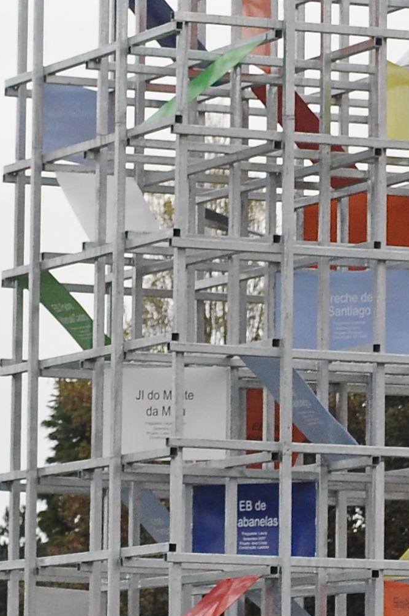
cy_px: 201
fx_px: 4765
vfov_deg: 7.4
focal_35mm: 279
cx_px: 126
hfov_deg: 4.9
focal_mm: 45
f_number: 5.3
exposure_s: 1/1000
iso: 640
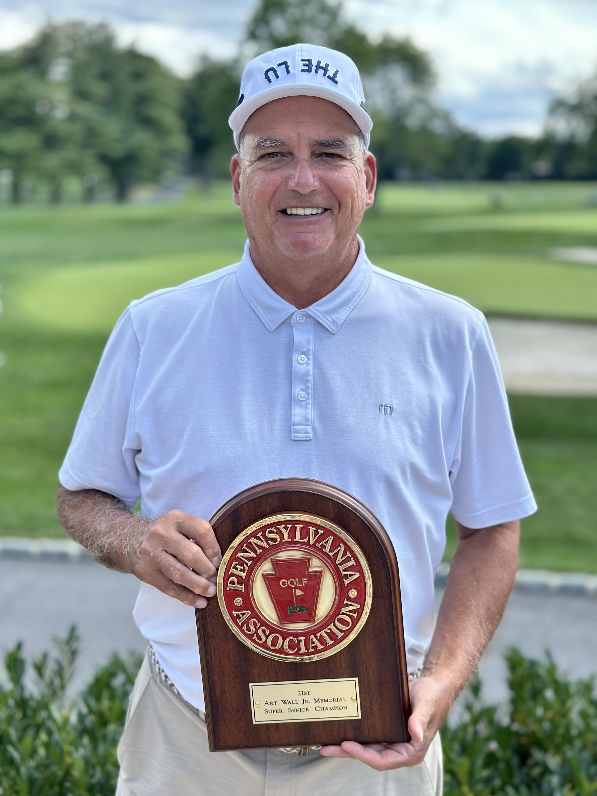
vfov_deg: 38.2
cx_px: 300
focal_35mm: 50
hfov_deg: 29.1
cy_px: 393
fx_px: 1150
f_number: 1.78
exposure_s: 1/2160
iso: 80
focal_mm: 6.86
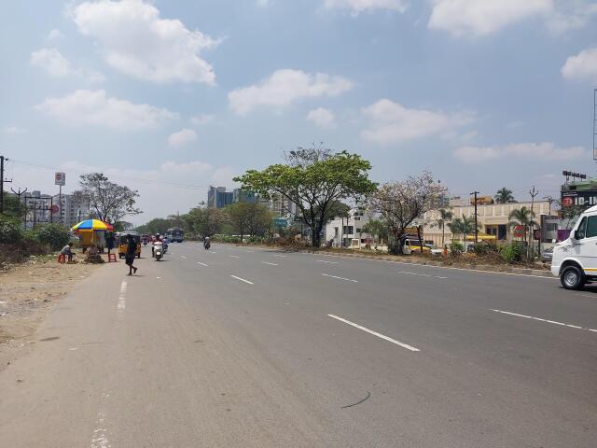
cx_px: 298
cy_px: 224
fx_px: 517
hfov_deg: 60.0
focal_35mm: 30
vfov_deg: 46.8
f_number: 1.8
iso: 20
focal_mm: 4.6
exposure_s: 1/1307
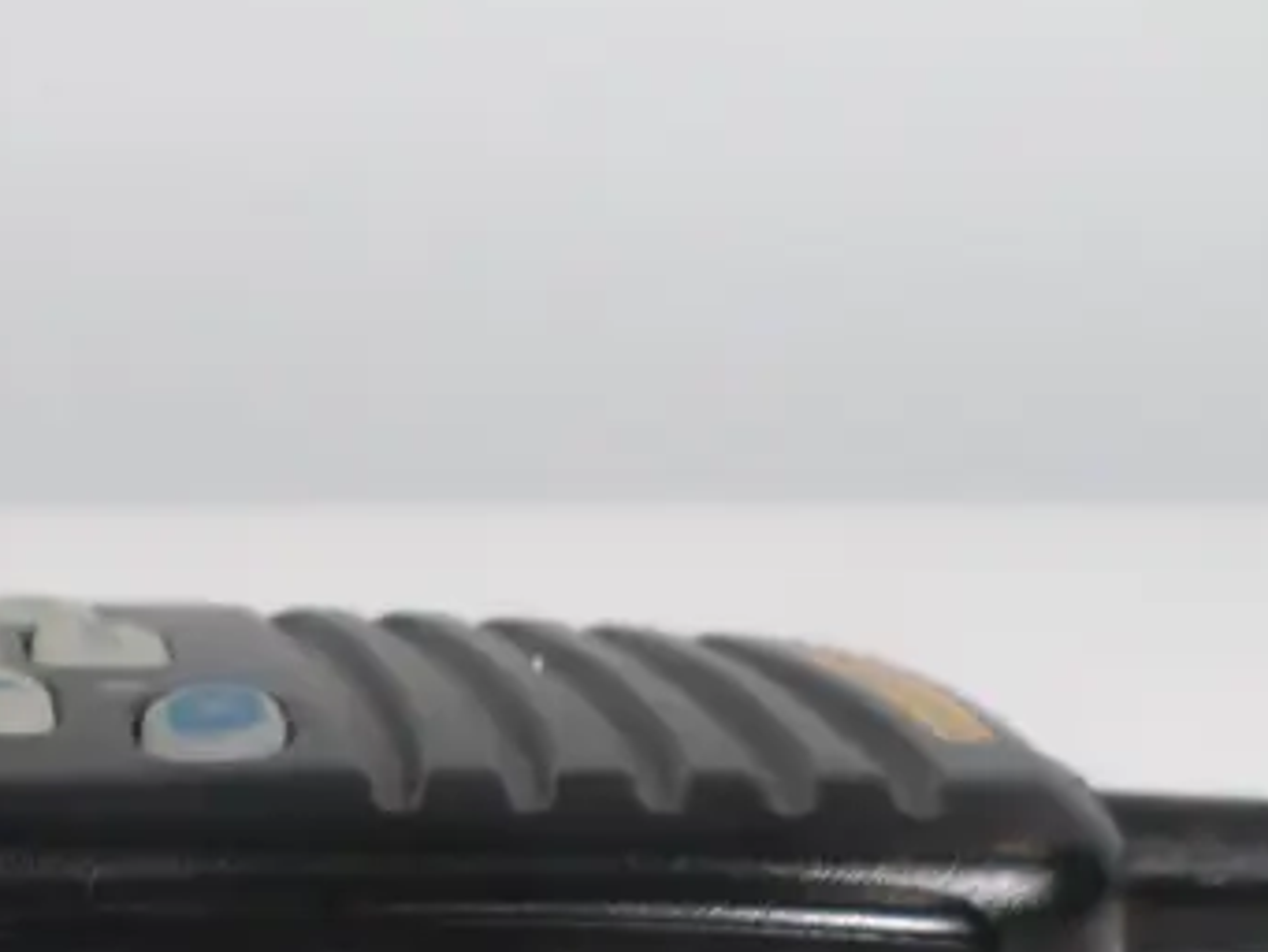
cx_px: -99
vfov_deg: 21.5
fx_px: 2418
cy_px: 937
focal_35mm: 66
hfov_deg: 27.1
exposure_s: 1/45
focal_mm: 4.5
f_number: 2.5
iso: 80
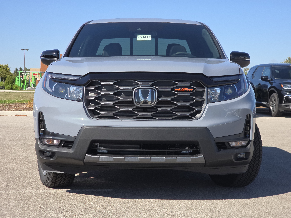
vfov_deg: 21.3
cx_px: 146
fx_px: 580
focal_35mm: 69
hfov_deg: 28.2
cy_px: 109
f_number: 2.4
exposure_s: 1/1465
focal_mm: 7.9
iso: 50
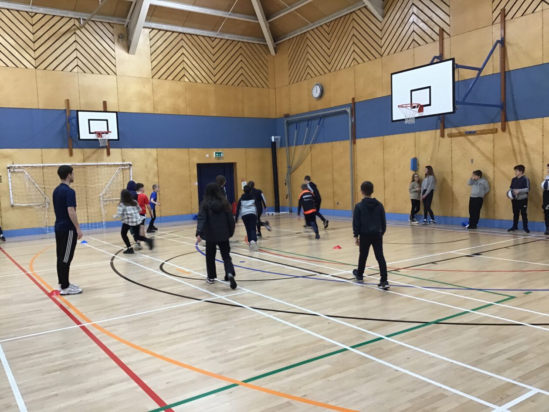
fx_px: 492
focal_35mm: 31
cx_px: 274
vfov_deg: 45.4
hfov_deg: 58.4
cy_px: 206
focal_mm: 3.3
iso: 80
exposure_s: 1/33
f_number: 2.4
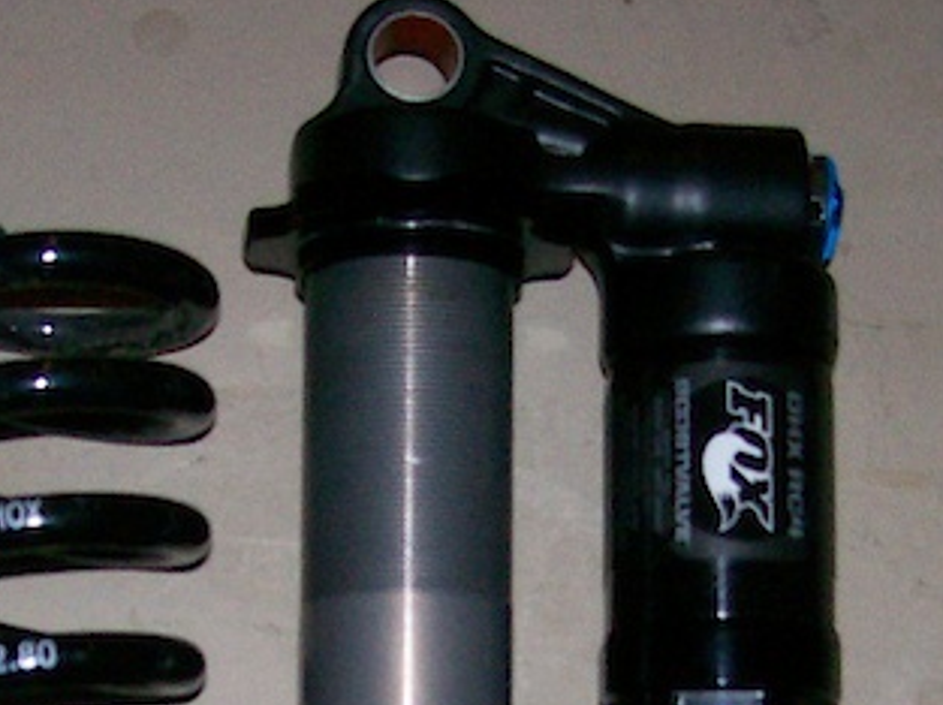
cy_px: 878
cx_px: 322
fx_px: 2503
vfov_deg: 15.4
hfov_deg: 21.3
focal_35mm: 92
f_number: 2.7
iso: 140
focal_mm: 6
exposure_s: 1/64
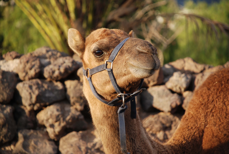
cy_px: 77
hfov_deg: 11.0
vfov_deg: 7.3
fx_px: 1194
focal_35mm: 188
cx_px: 114
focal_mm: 125
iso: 200
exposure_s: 1/125
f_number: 5.6
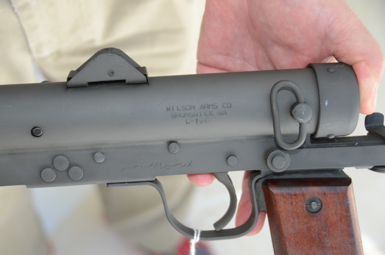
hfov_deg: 28.1
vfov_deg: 18.8
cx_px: 192
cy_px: 128
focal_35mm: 72
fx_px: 768
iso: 250
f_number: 4.5
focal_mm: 48
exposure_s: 1/100
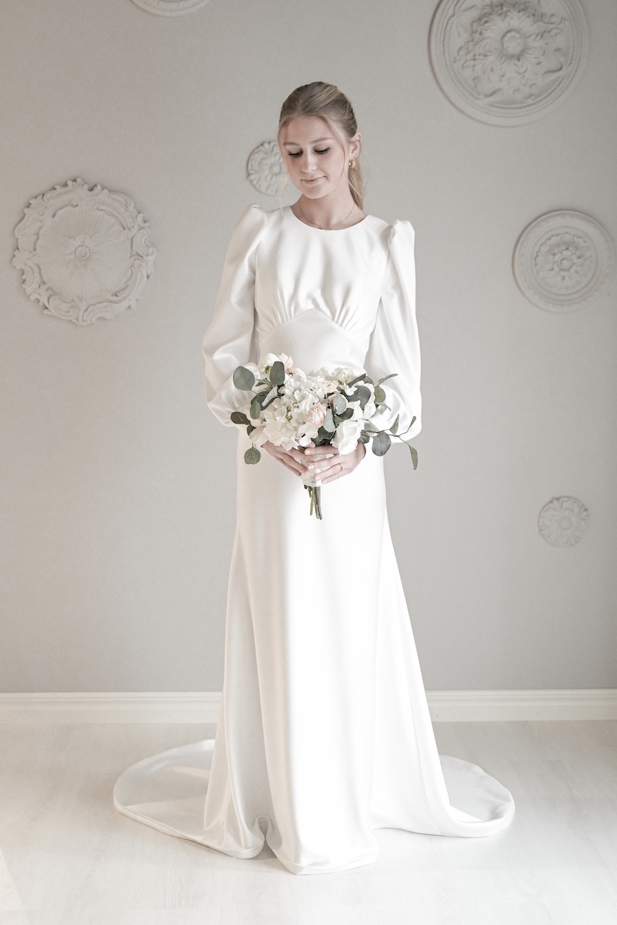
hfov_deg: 29.9
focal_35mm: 45
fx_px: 1157
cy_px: 462
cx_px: 308
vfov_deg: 43.6
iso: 1600
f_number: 2.8
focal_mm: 45
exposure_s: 1/320
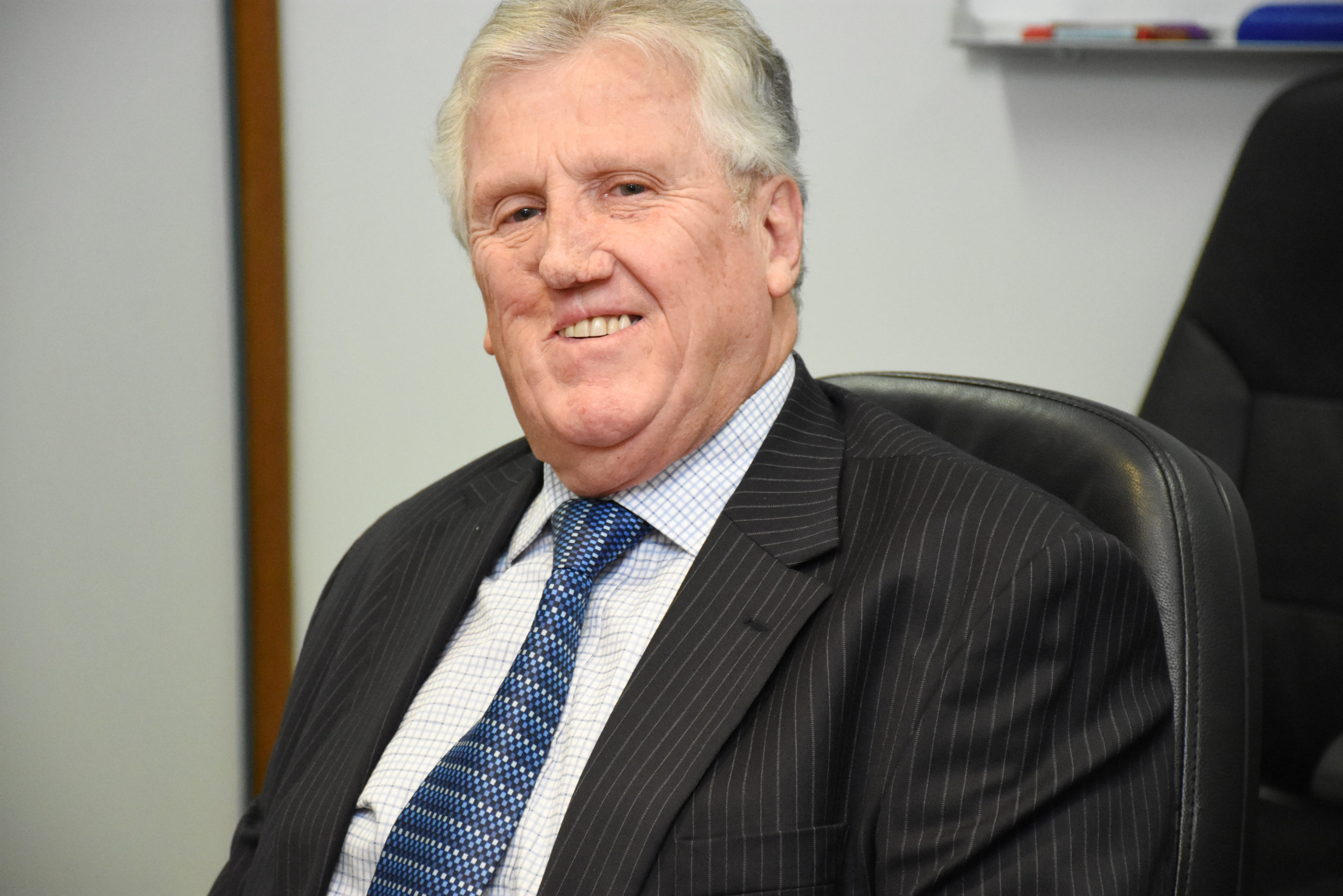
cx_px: 672
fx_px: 5316
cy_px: 448
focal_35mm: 142
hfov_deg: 14.4
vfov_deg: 9.6
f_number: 5.6
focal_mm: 95
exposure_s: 1/160
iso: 4000
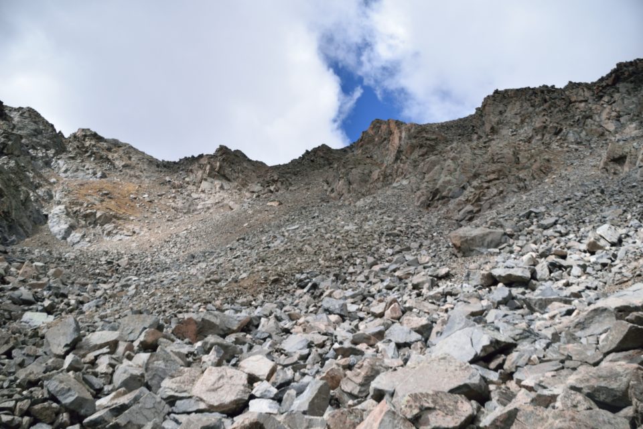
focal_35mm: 27
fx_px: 482
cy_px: 214
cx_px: 322
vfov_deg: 47.9
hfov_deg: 67.4
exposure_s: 1/3200
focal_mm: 18
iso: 320
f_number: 4.5
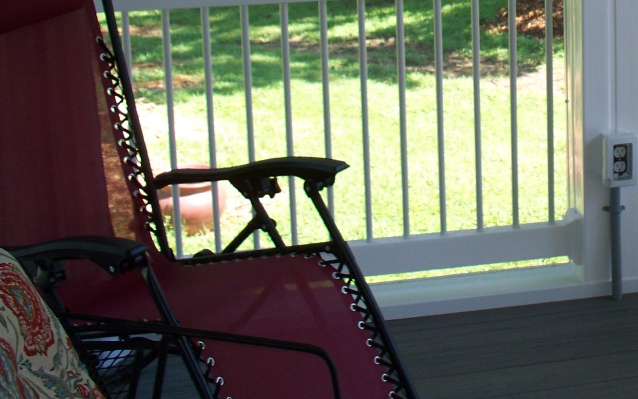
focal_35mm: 89
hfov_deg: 22.5
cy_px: -132
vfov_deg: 14.1
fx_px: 1547
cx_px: 629
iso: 64
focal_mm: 7.54
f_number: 2.8
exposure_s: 1/60
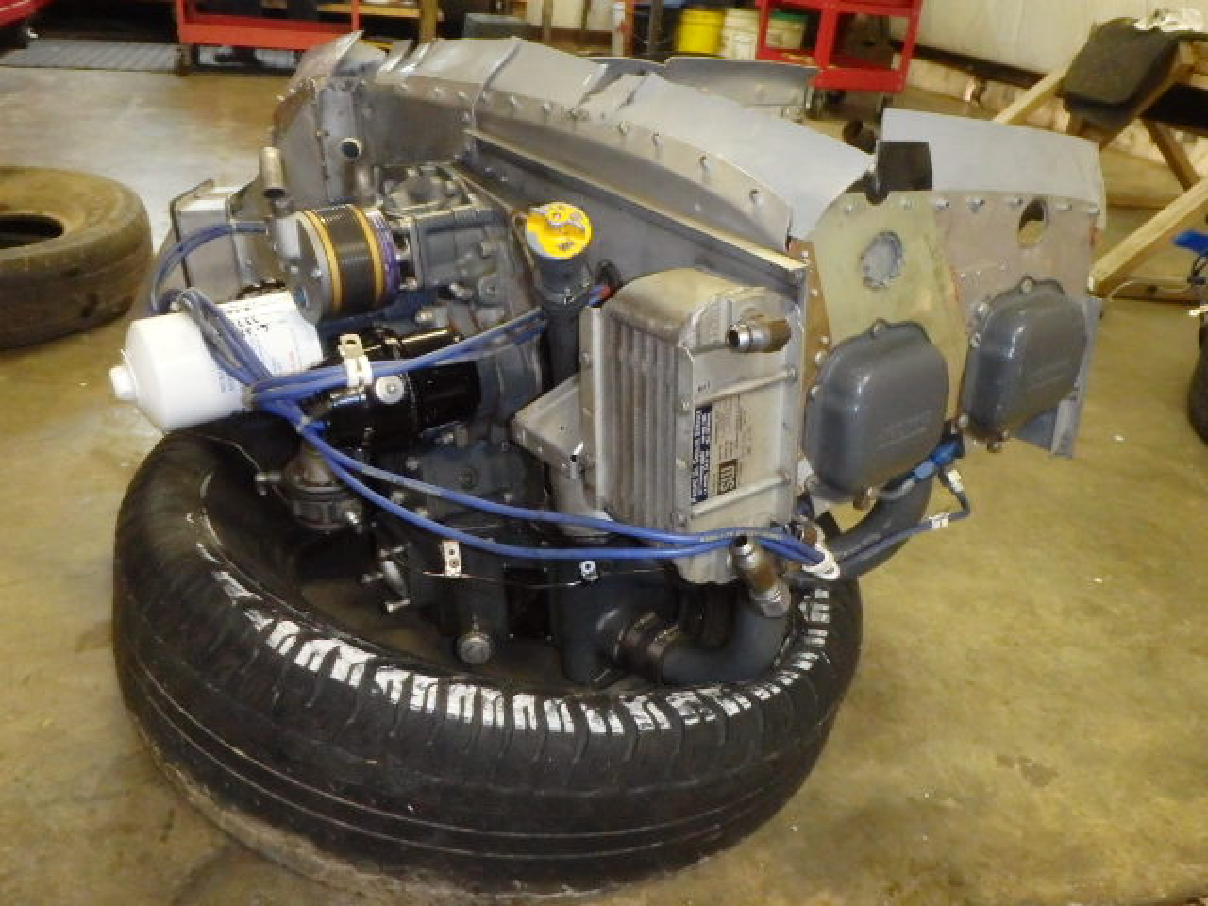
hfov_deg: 60.0
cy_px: 453
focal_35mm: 30
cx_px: 604
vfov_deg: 46.8
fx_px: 1047
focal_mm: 5.4
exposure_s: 1/30
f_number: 4.1
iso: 2500
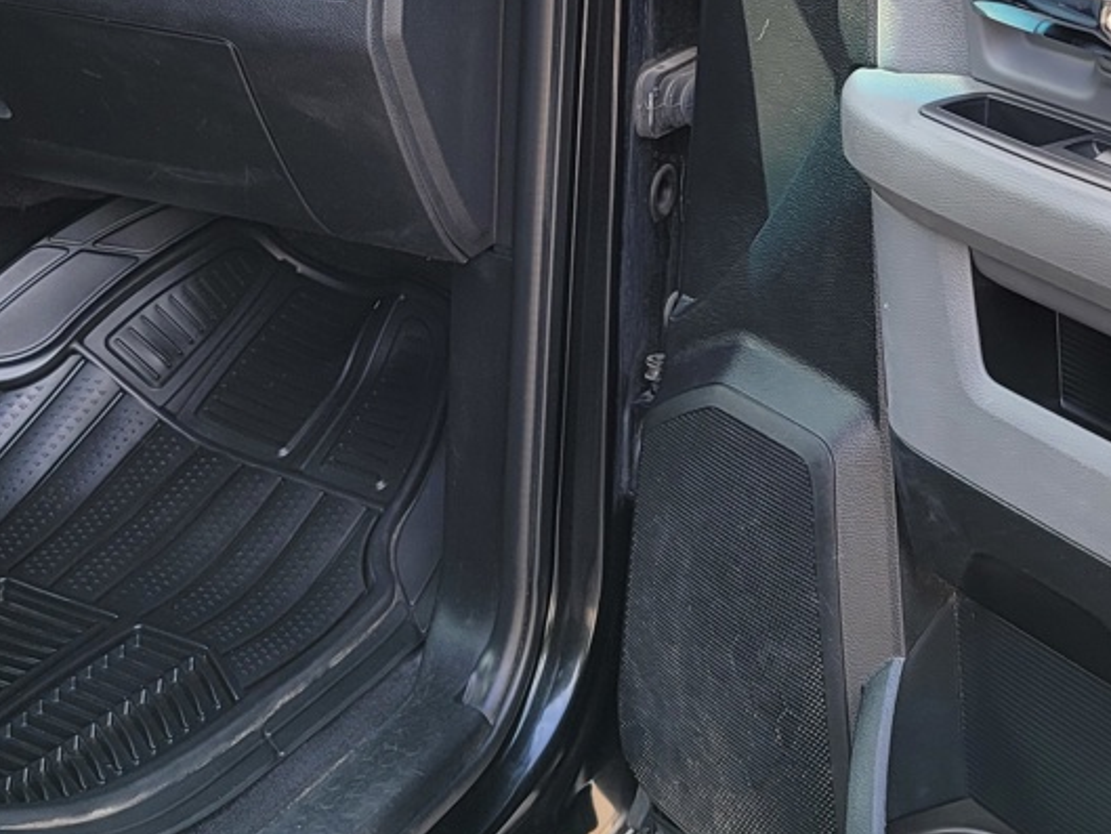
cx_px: 613
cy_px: 164
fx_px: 2183
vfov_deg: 21.4
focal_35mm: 68
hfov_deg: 28.5
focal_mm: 7
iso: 20
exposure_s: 1/100
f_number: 1.8
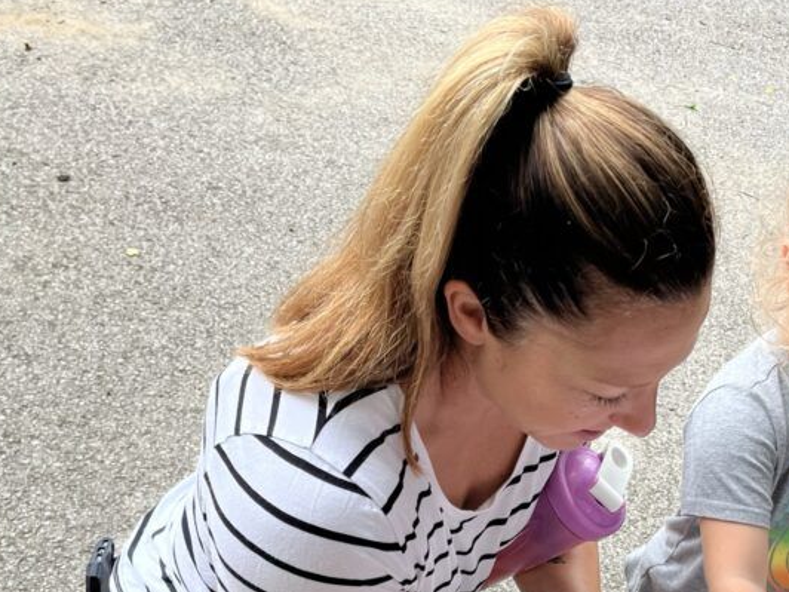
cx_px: 549
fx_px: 1140
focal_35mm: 50
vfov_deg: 28.0
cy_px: 531
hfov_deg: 37.6
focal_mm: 5.1
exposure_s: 1/122
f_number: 1.6
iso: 32
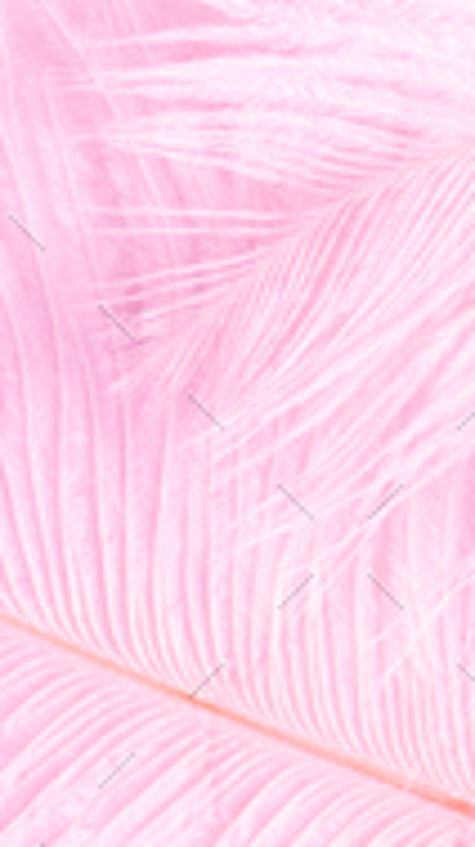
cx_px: 318
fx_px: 7720
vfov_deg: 6.3
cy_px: 78
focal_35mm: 344
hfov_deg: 3.5
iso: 64
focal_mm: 105
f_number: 11
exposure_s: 1/125
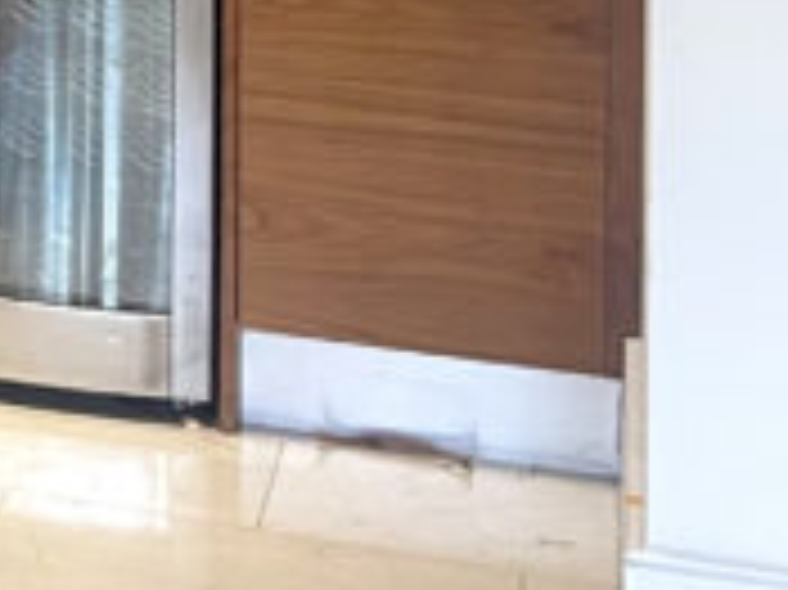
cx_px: -1189
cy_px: -662
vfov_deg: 9.1
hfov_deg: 10.8
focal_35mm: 152
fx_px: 3458
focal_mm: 4.2
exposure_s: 1/50
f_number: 1.6
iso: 125
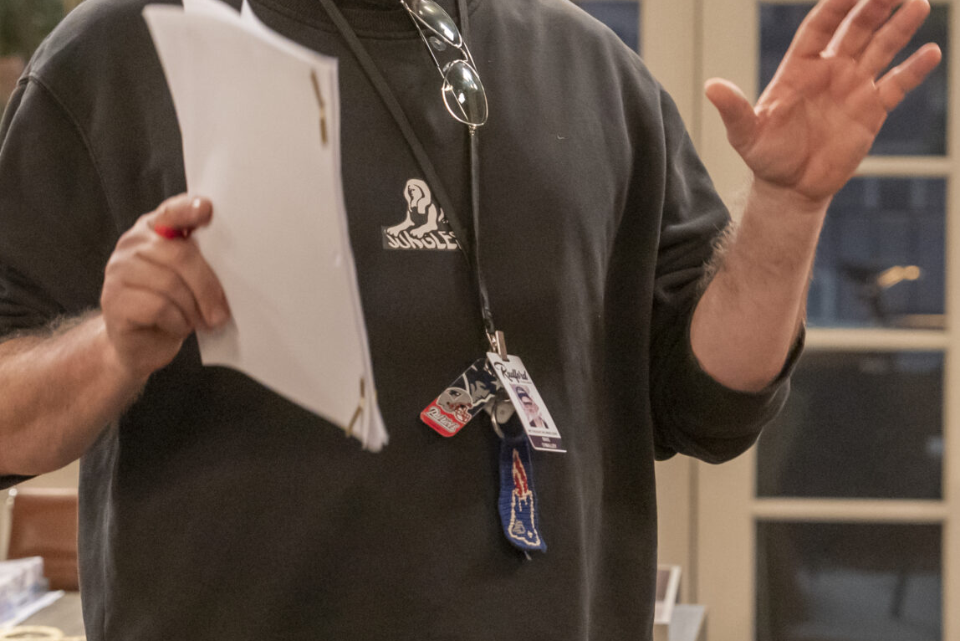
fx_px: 3627
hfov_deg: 15.1
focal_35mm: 136
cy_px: 236
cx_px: 508
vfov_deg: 10.1
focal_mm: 61
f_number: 3.5
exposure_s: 1/160
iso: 6400
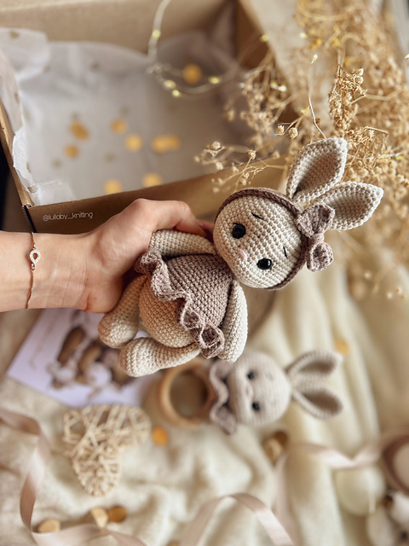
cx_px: 204
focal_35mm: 26
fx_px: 410
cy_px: 273
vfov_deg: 67.3
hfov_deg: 53.1
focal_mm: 5.7
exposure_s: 1/120
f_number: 1.5
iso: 50
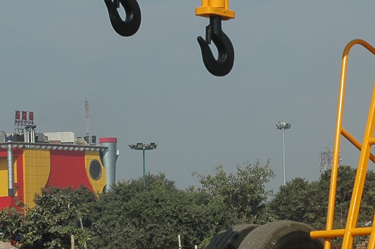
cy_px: 52
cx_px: 289
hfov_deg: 11.2
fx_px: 1905
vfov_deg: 7.5
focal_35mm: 183
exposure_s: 1/400
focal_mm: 38
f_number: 10
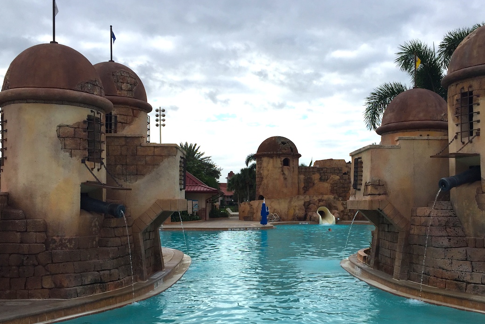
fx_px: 499
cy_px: 187
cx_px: 272
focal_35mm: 37
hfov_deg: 51.7
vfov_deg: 35.9
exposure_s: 1/1582
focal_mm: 4.15
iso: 32
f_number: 2.2
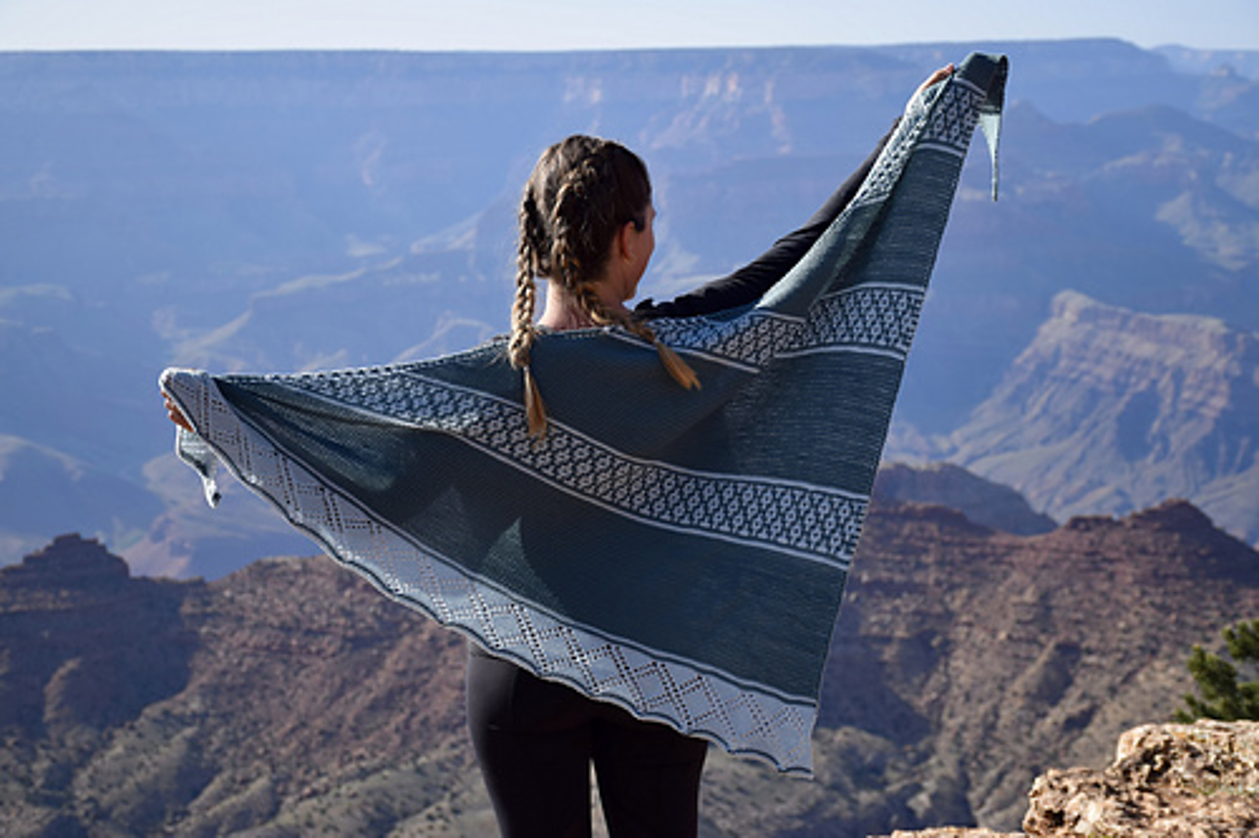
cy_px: 419
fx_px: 2202
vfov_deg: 21.6
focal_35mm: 63
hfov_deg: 31.9
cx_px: 630
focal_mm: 42
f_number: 4.5
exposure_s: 1/500
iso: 100
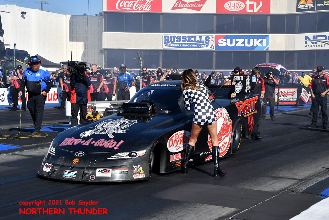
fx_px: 603
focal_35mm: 66
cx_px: 164
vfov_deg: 20.6
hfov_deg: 30.5
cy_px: 110
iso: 160
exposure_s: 1/1600
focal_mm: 44
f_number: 5.6
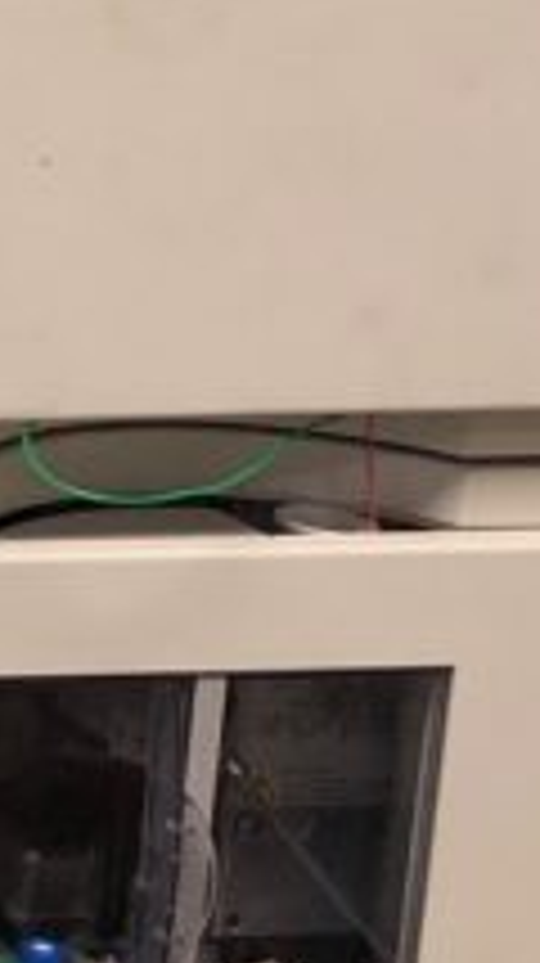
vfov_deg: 14.6
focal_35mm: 146
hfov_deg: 6.9
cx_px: -1382
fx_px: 3725
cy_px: 198
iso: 32
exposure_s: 1/30
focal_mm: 4
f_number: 1.8
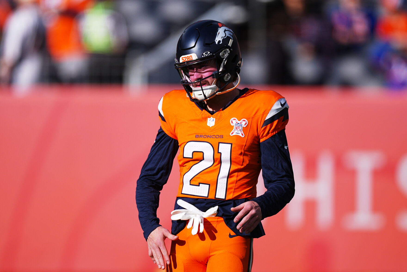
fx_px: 10184
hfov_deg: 2.3
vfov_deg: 1.5
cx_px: 204
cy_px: 136
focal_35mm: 900
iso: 200
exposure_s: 1/4000
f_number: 4
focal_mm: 600
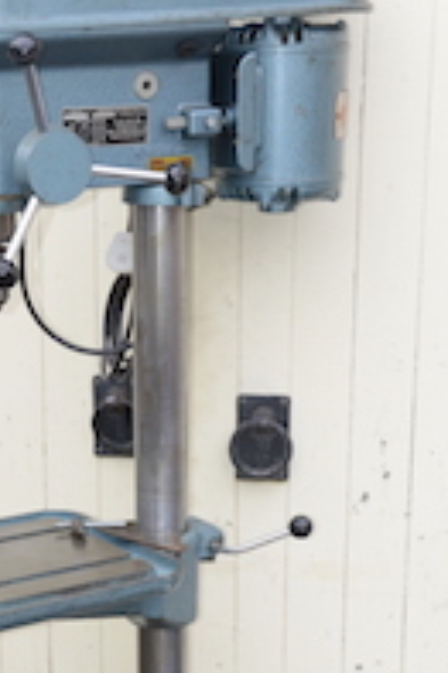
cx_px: 38
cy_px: 584
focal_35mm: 93
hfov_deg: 14.5
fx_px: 1739
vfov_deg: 21.5
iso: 800
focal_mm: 30
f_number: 9
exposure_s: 1/250
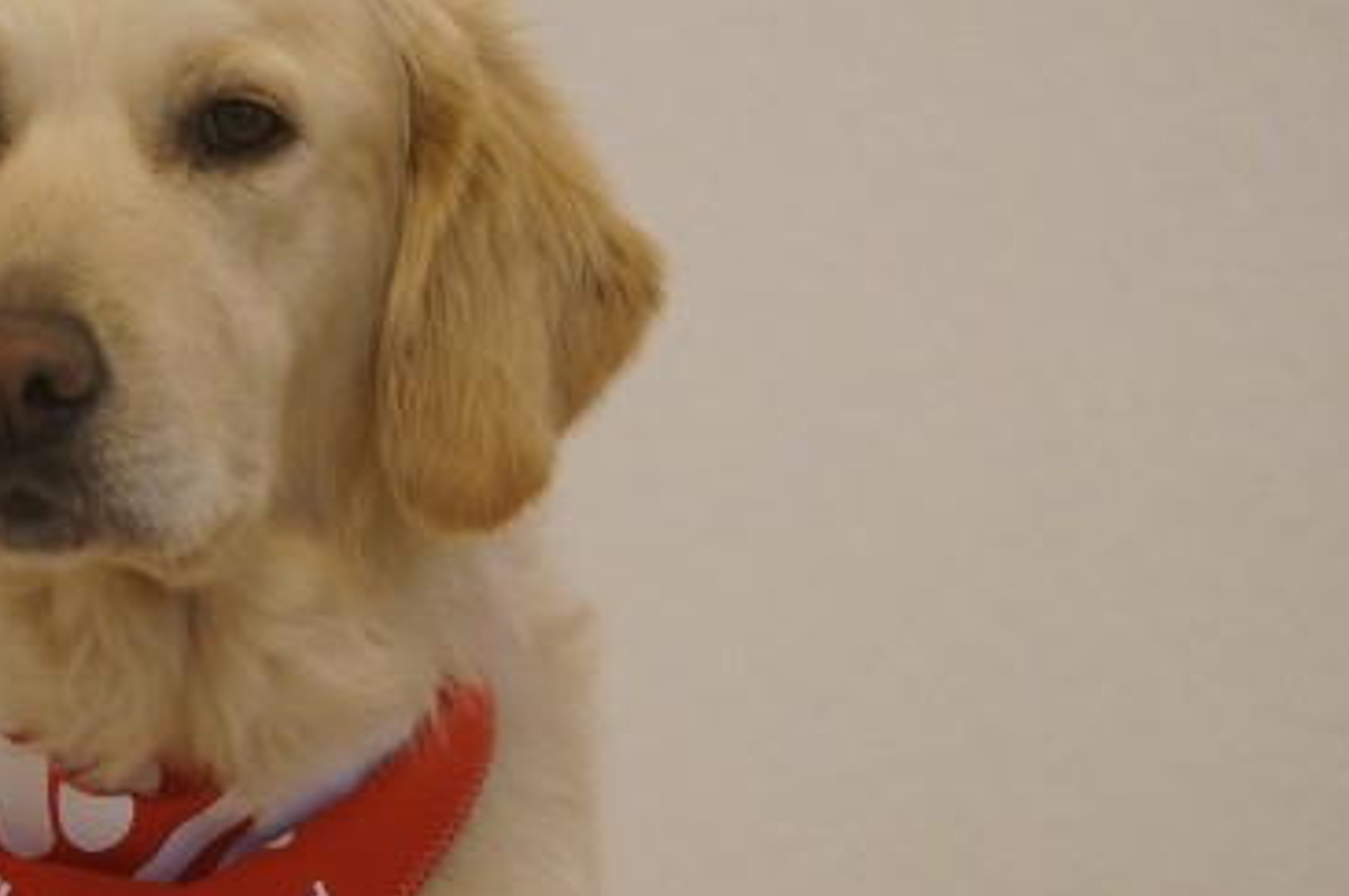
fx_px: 7859
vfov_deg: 6.5
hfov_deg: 9.8
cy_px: 544
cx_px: 335
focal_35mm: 210
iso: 2000
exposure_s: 1/125
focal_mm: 80
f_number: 4
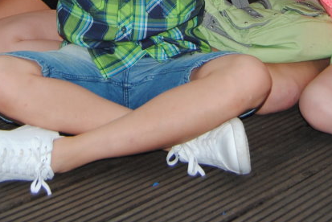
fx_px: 904
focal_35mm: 98
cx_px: 145
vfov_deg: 12.8
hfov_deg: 20.8
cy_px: -168
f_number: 3.5
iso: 200
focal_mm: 18
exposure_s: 1/60
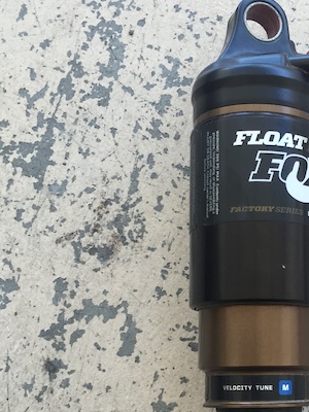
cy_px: 272
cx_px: 307
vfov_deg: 33.0
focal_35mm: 58
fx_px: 690
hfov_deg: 24.1
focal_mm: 4.15
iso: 50
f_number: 2.2
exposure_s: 1/120
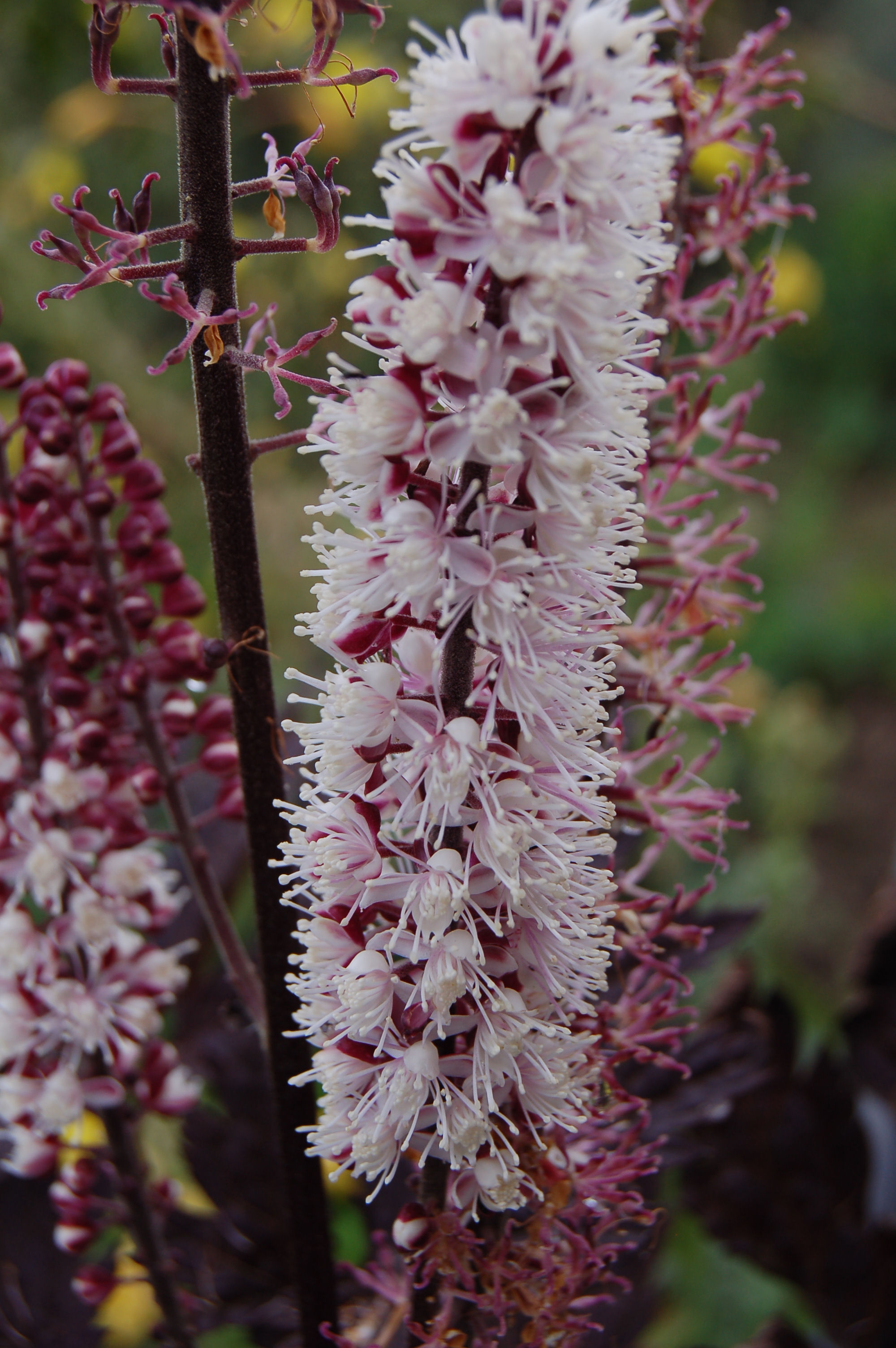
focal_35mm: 60
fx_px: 2244
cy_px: 674
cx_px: 448
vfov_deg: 33.4
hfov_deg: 22.6
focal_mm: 40
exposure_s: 1/200
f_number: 8
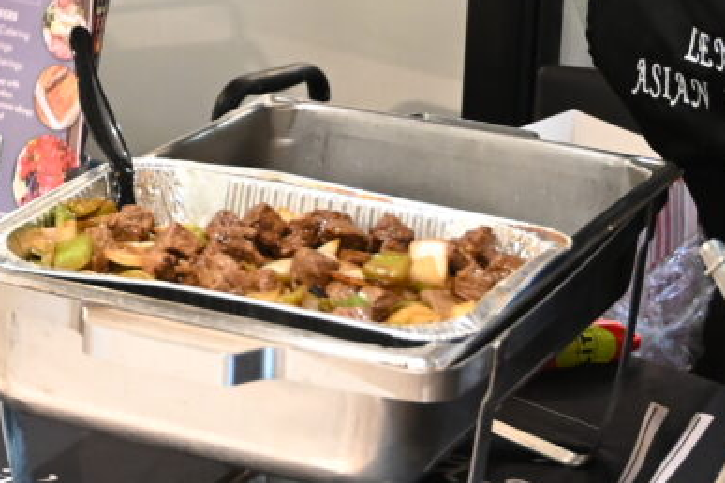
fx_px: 2557
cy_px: -114
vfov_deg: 10.6
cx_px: -296
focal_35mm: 127
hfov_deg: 15.2
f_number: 4
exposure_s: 1/80
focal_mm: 32
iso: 3200
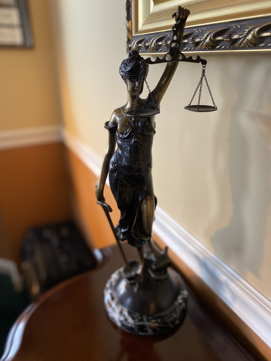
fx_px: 271
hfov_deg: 53.1
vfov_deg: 67.3
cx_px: 136
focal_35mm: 26
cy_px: 180
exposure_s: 1/60
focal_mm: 4.25
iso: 320
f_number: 1.8
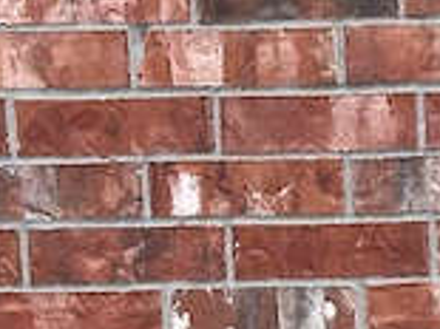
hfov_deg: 7.9
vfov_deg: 5.8
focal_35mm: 248
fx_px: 3150
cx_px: 582
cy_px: 689
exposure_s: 1/165
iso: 80
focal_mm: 6.86
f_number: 1.78
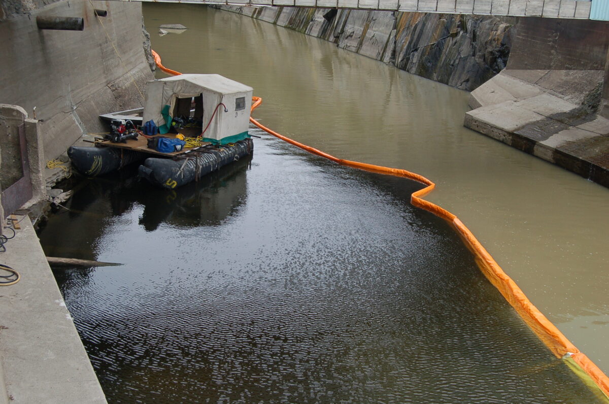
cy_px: 202
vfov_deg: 28.8
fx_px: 785
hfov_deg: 42.4
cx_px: 304
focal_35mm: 46
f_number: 9
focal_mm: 31
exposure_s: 1/100
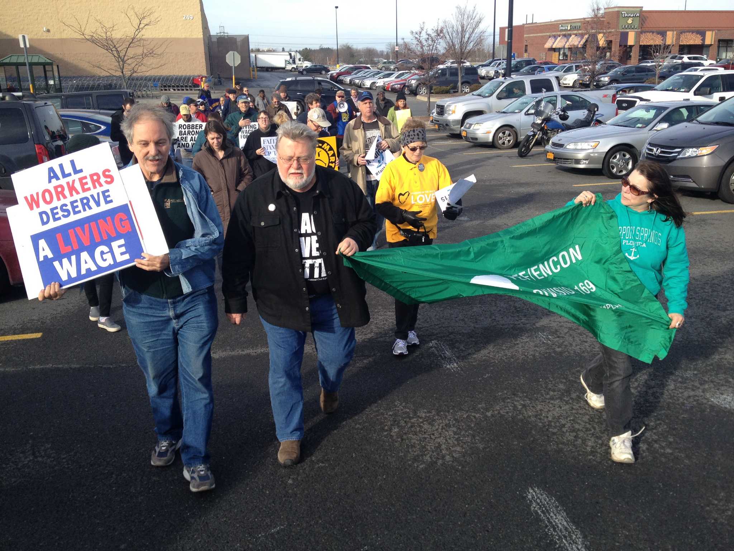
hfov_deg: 52.6
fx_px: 742
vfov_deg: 40.7
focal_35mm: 35
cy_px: 276
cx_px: 367
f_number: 2.4
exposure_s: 1/681
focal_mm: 4.3
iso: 50
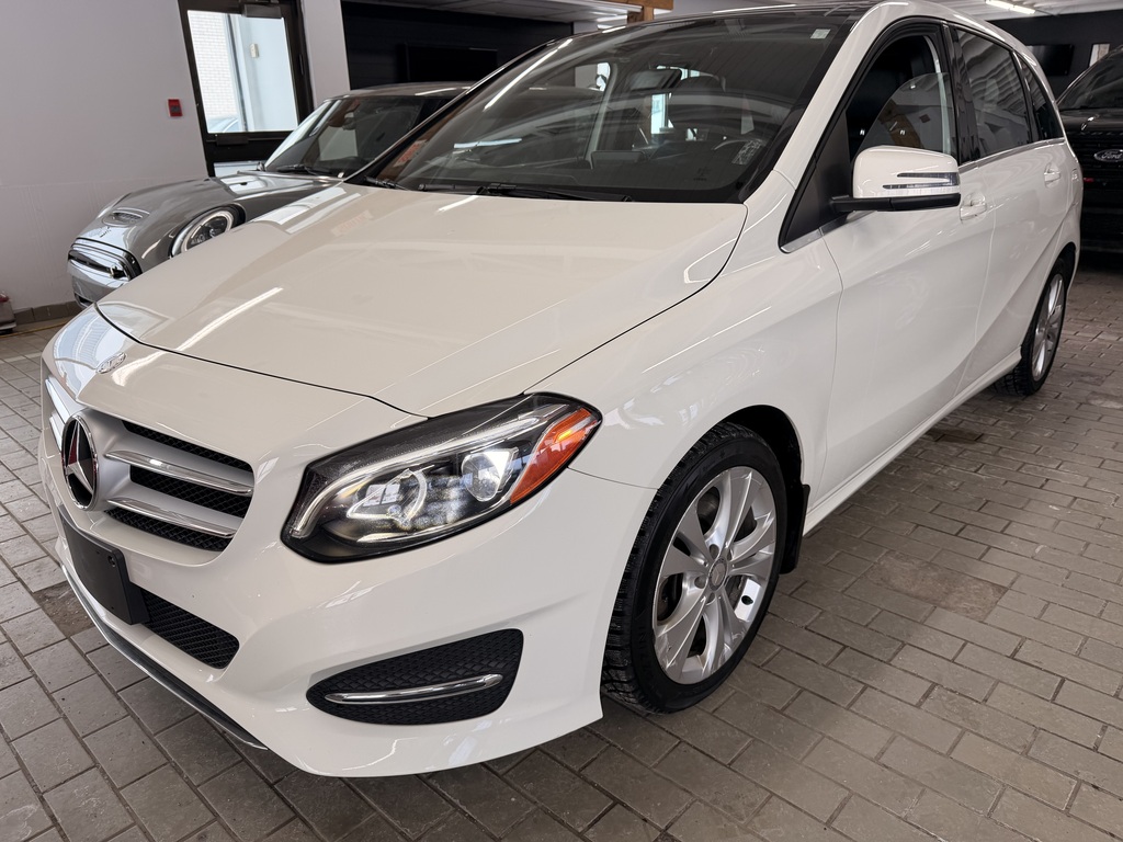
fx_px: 779
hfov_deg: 71.6
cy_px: 421
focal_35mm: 24
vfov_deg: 56.8
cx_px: 562
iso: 80
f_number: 1.78
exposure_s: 1/147
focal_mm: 6.76
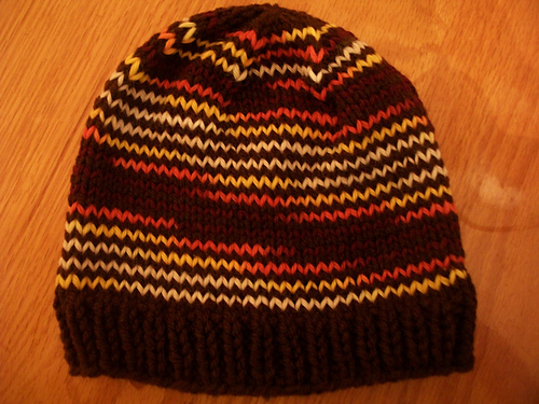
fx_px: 498
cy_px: 202
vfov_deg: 44.2
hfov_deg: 56.8
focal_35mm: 32
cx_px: 270
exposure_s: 1/8
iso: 220
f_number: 2.9
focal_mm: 5.7
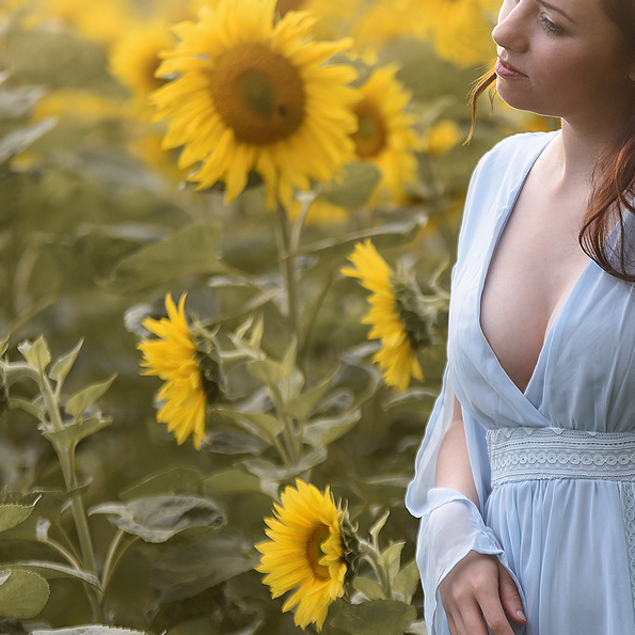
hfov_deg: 4.7
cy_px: 253
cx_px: 413
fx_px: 7679
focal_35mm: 370
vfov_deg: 4.7
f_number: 2.8
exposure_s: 1/640
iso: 400
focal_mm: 160
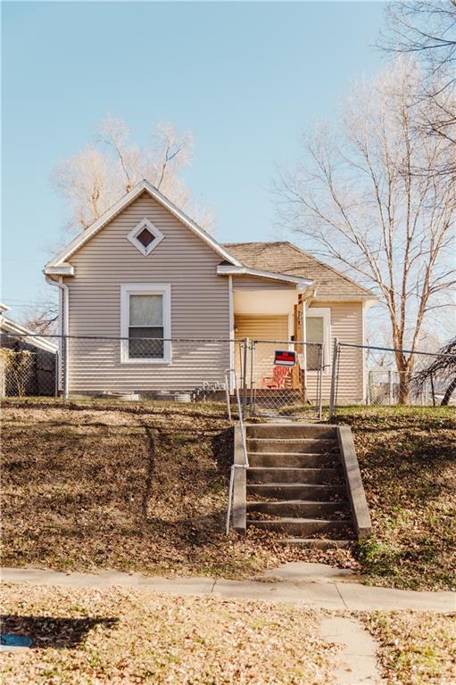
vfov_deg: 48.5
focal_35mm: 40
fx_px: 761
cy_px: 342
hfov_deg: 33.4
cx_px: 228
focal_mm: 40
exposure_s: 1/3200
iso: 100
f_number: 2.8
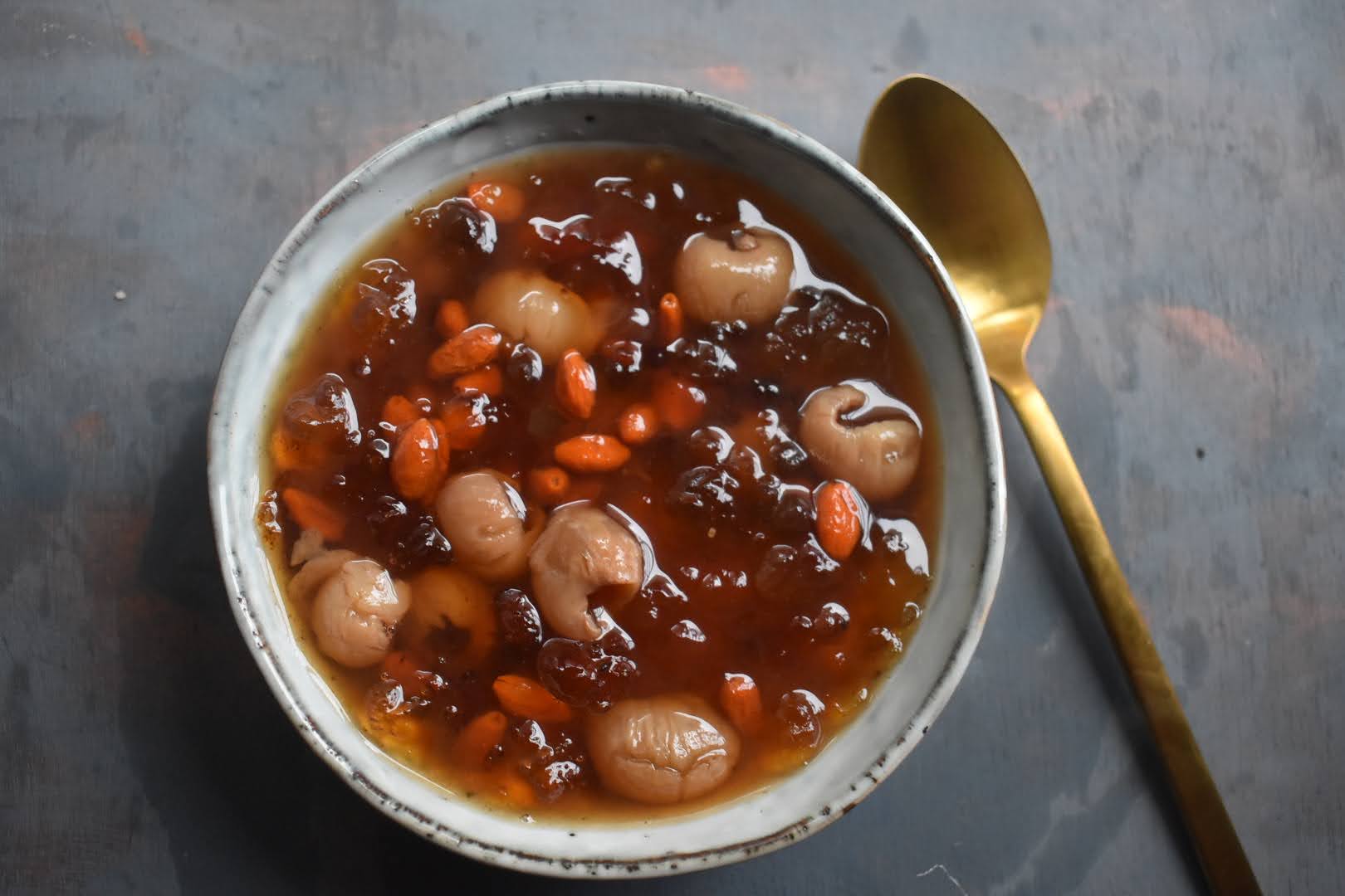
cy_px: 448
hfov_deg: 55.1
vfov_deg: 38.4
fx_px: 1289
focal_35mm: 34
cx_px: 672
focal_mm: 23
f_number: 3.8
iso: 2000
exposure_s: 1/60
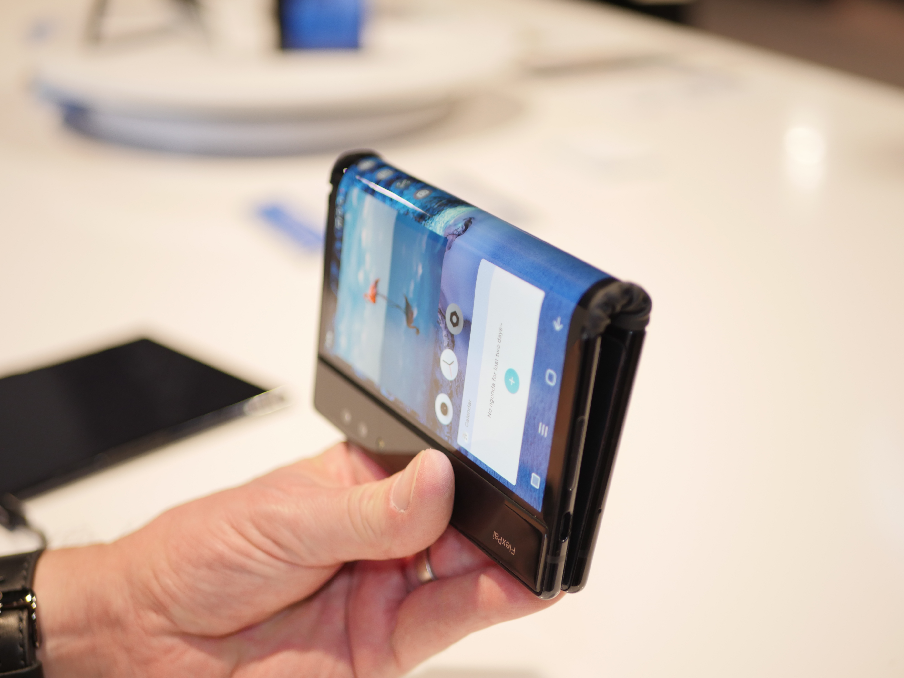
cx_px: 452
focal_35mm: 50
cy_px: 339
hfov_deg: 38.2
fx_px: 1306
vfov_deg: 29.1
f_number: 1.7
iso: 250
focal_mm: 25
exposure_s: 1/125
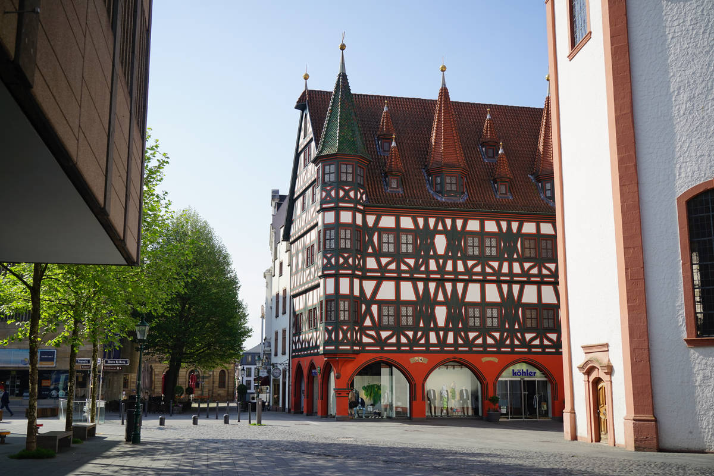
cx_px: 357
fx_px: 754
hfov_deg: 50.7
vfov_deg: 35.1
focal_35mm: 38
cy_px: 238
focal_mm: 38
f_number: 4
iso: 100
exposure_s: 1/1000
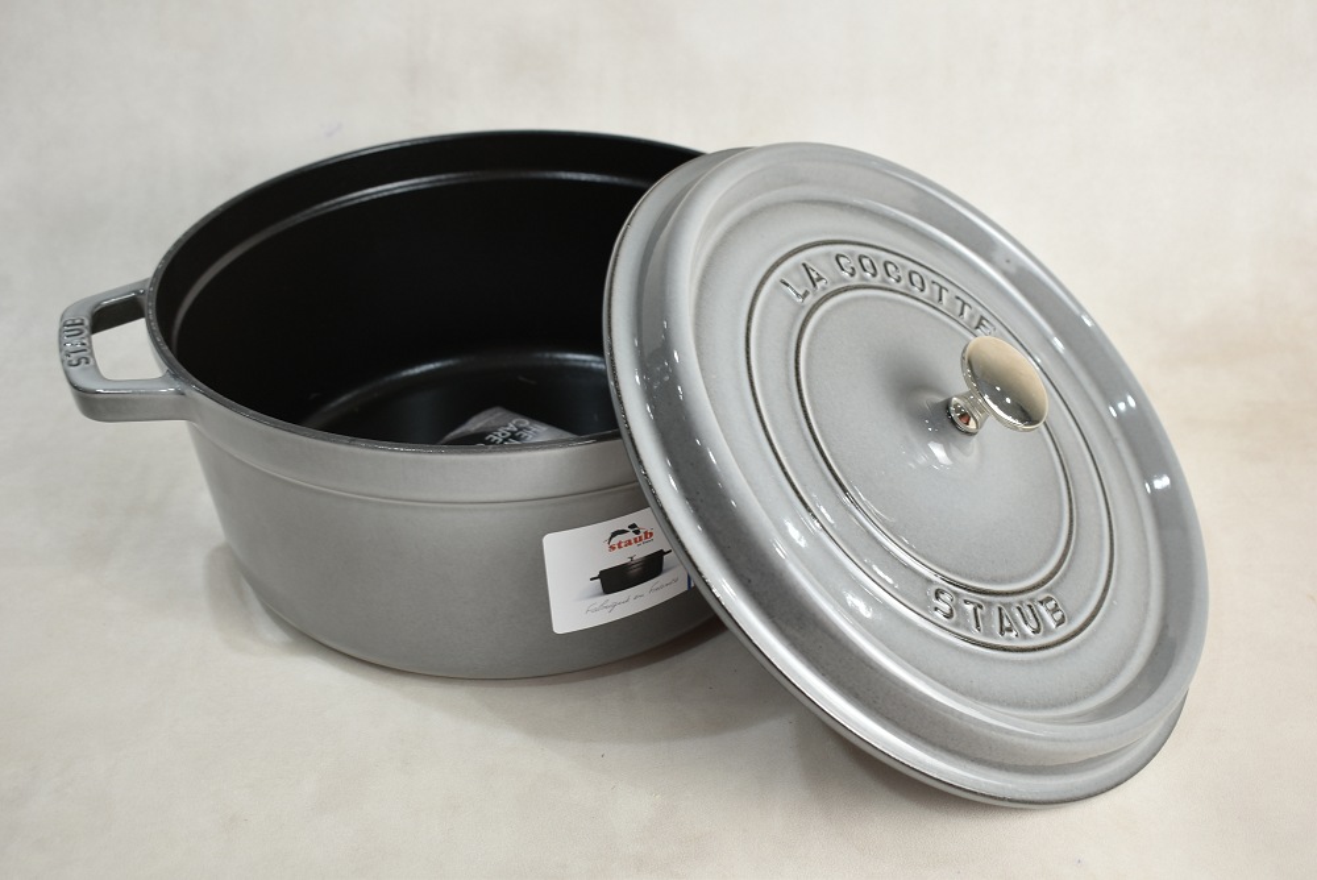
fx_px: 1537
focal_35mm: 42
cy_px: 440
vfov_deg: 31.9
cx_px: 658
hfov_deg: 46.4
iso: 200
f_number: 5.6
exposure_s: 1/15
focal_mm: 28
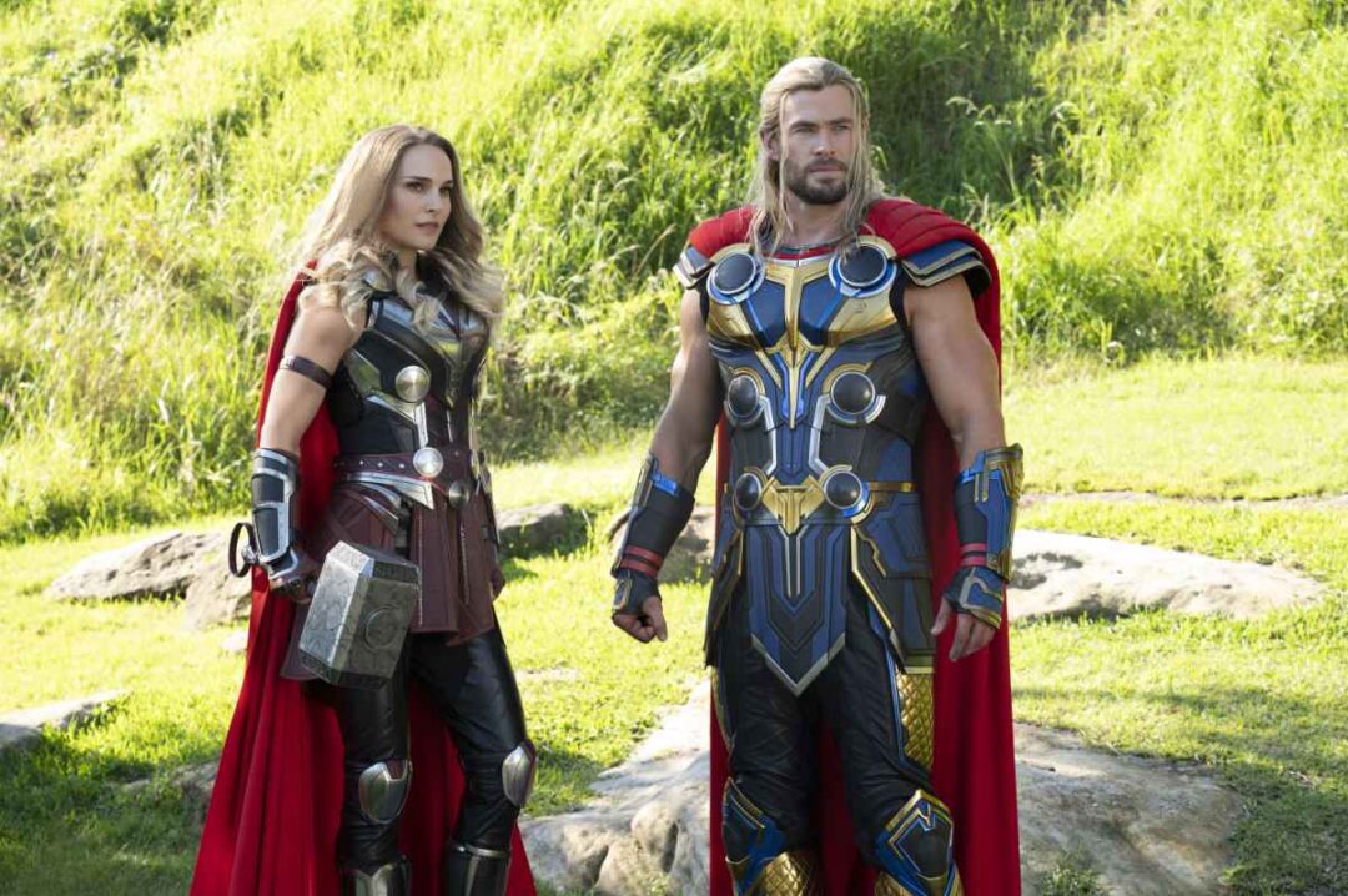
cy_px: 448
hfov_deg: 28.9
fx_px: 2619
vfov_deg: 19.4
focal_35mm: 70
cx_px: 674
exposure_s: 1/400
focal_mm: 70
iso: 800
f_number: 7.1
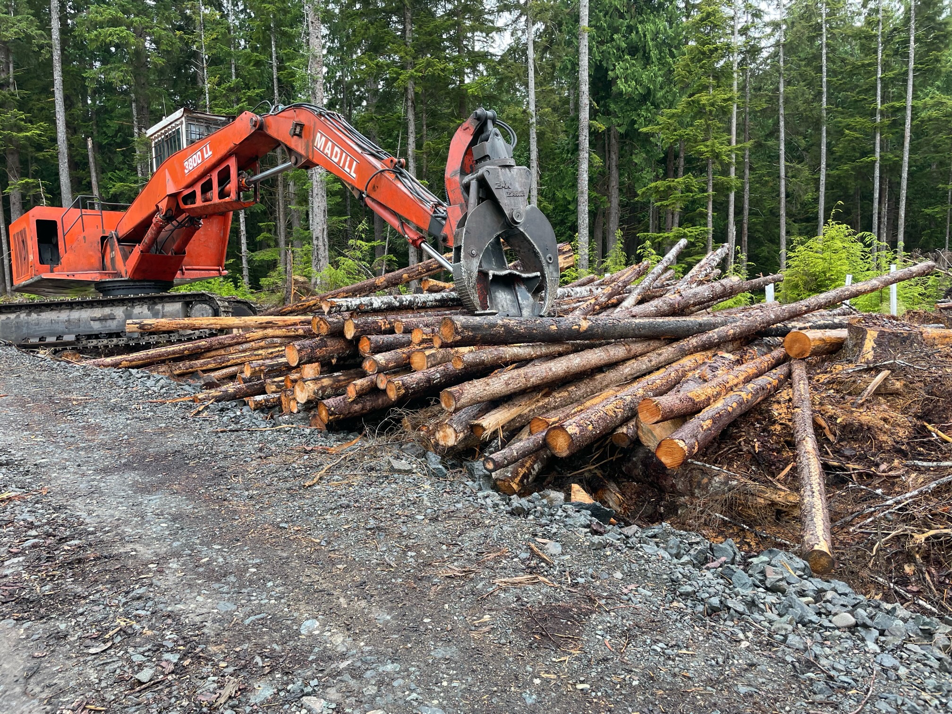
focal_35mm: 26
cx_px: 476
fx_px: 715
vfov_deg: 53.1
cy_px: 357
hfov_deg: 67.3
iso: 40
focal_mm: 4.2
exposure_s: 1/121
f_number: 1.6
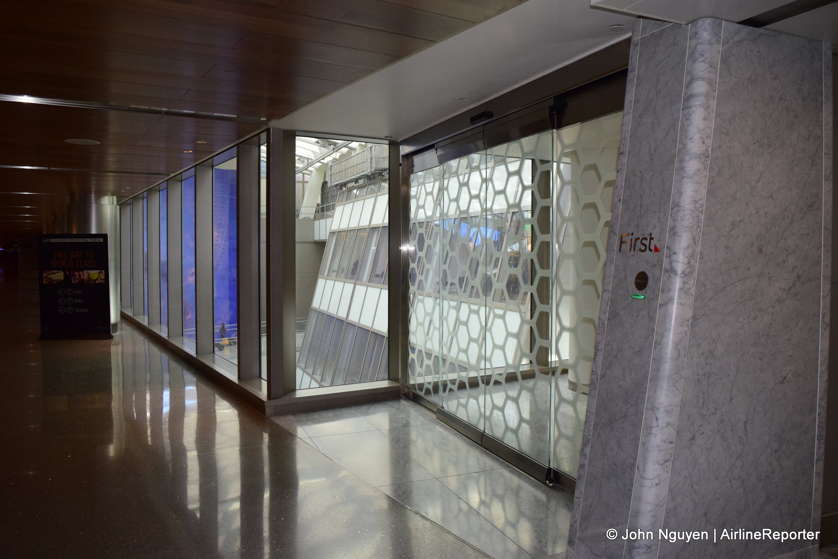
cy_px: 280
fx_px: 629
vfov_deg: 47.9
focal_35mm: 27
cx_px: 419
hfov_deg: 67.4
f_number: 5.6
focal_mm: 18
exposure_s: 1/125
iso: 1600
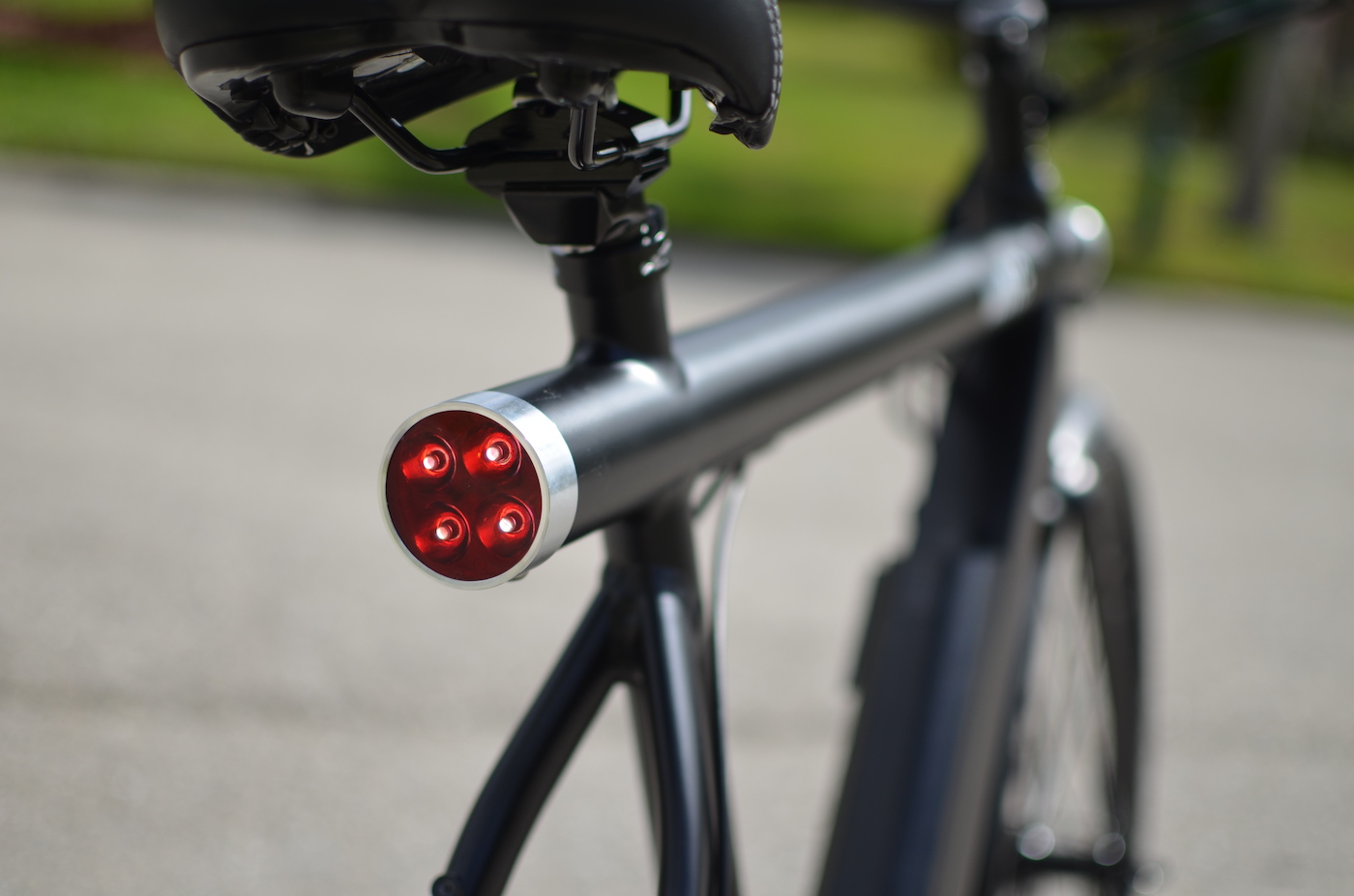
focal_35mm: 52
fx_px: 1970
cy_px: 448
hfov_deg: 37.9
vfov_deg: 25.6
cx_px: 677
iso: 100
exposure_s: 1/4000
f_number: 1.8
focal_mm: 35
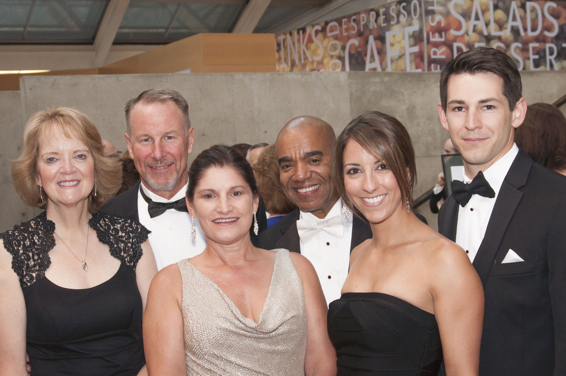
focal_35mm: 62
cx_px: 282
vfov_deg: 21.9
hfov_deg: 32.4
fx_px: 974
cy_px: 187
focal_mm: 40
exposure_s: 1/60
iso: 220
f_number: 7.1
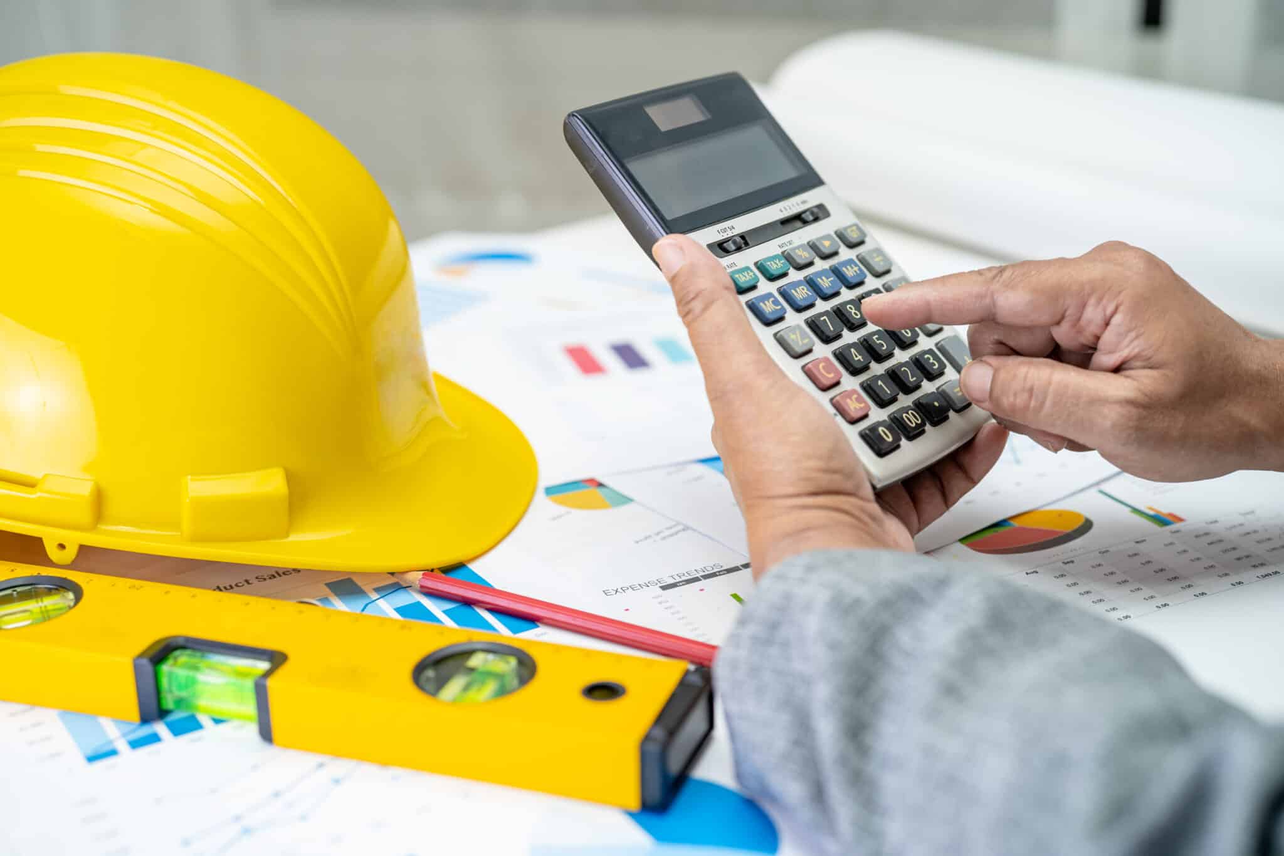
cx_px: 642
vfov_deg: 27.0
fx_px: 1783
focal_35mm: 50
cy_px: 428
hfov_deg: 39.6
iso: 100
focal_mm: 50
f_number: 2.5
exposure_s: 1/60
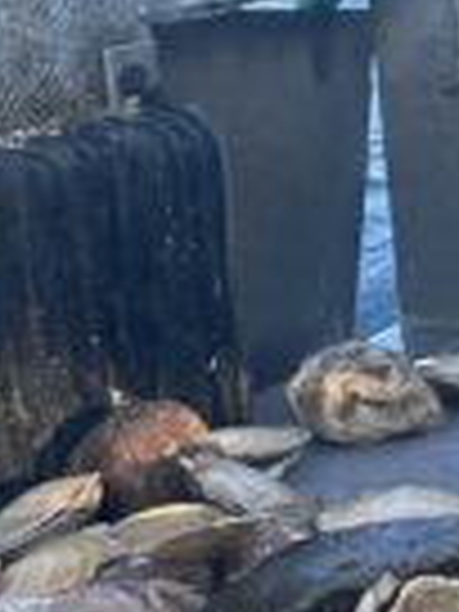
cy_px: 207
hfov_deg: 10.8
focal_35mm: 122
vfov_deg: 16.1
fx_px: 2157
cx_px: 1004
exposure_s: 1/711
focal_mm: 4.2
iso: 32
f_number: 1.6
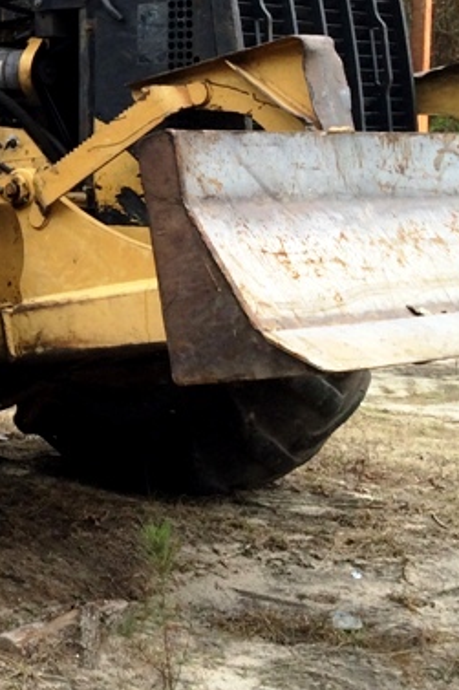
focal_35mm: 82
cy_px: 168
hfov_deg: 14.9
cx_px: -309
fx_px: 1570
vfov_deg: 24.5
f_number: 2.2
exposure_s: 1/360
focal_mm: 4.15
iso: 32
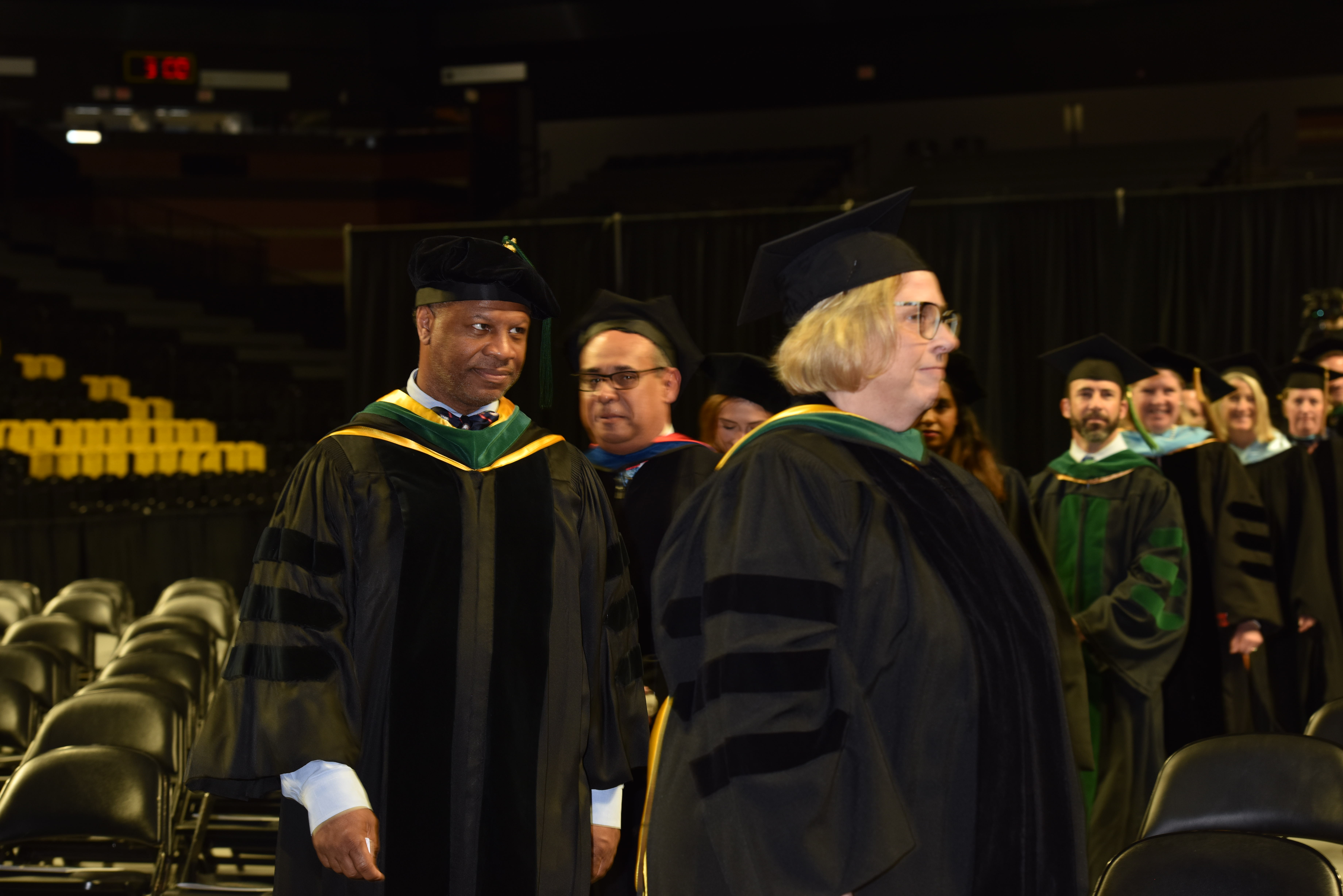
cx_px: 672
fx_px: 3433
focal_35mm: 92
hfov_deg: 22.1
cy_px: 448
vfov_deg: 14.9
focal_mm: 92
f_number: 5.6
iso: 400
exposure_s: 1/50
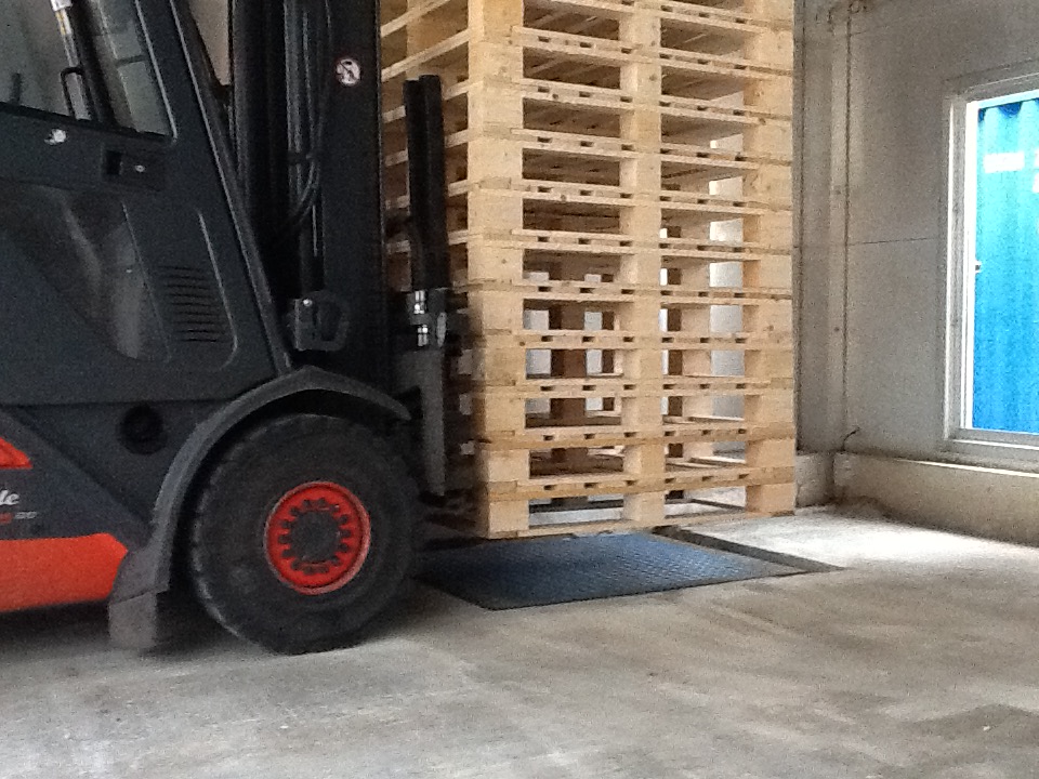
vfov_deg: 32.9
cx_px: 520
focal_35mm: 44
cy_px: 390
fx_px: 1321
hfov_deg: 42.9
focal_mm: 2.03
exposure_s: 1/30
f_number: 2.4
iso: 320
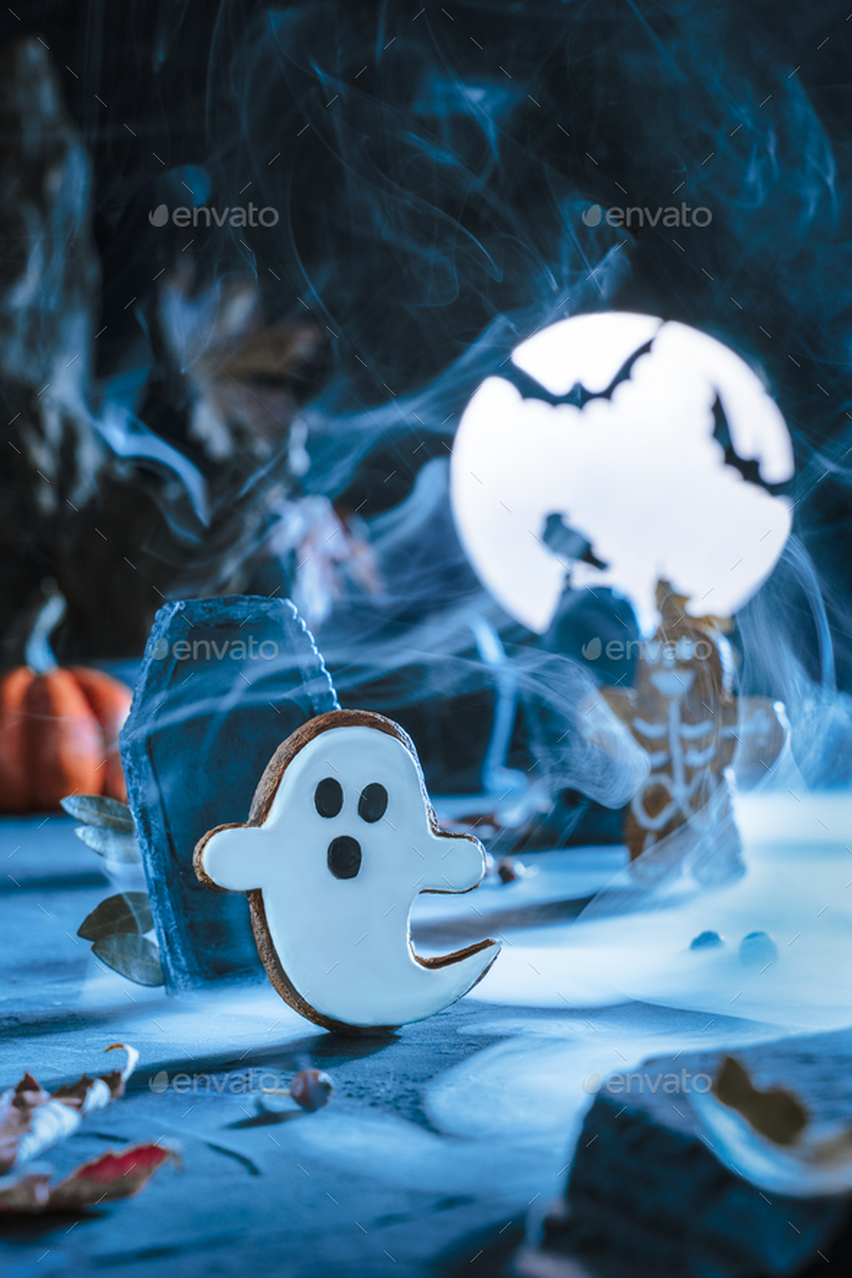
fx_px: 2233
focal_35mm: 63
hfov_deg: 21.6
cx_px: 426
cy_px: 639
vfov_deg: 31.9
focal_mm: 62.9
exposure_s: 1/80
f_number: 11
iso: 125
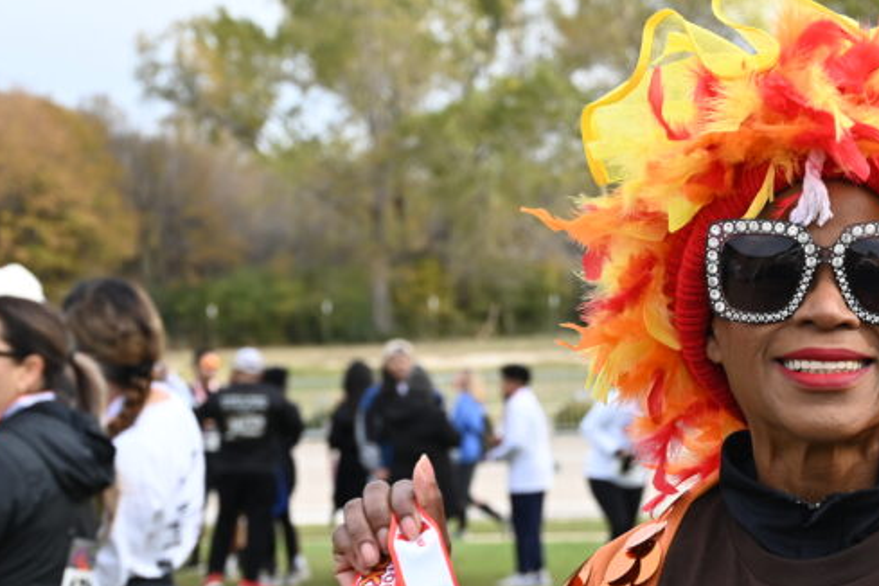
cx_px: 679
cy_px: 538
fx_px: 2612
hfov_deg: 18.9
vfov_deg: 12.7
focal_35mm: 107
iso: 200
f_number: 5.6
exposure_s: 1/250
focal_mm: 49
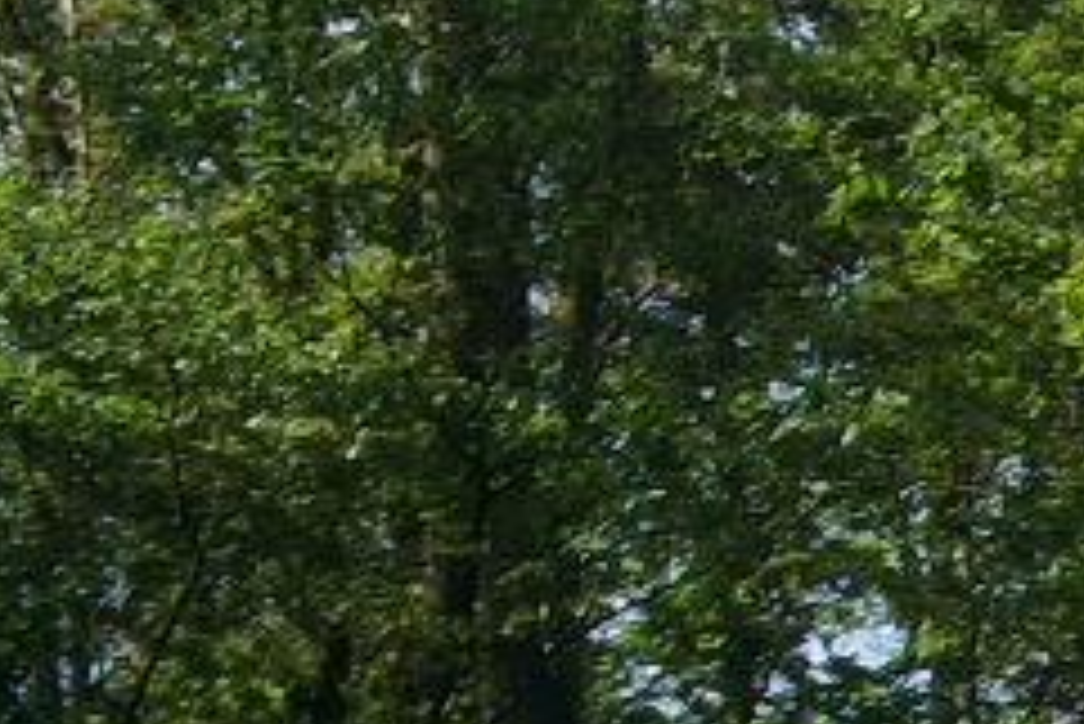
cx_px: 3337
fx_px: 5182
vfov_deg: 7.3
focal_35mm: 172
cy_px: 1979
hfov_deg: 9.3
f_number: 5.6
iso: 160
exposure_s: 1/250
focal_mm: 9
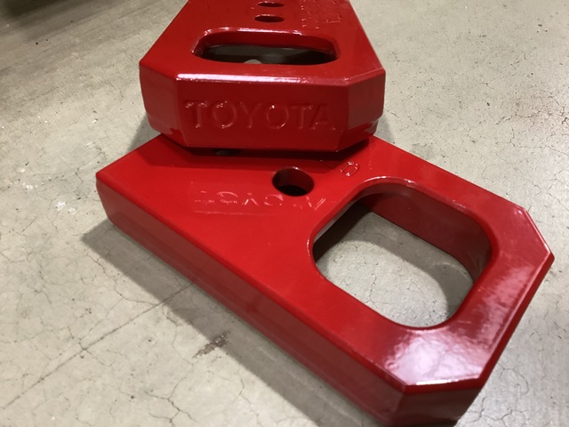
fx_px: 510
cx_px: 284
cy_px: 214
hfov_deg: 58.4
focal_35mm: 31
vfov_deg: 45.4
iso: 320
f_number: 2.4
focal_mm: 3.3
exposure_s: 1/50
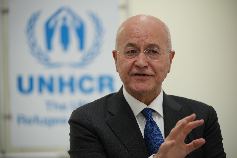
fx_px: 829
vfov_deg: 10.9
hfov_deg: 16.3
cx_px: 118
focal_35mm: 126
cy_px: 79
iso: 1250
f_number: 2.8
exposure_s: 1/500
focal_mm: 126
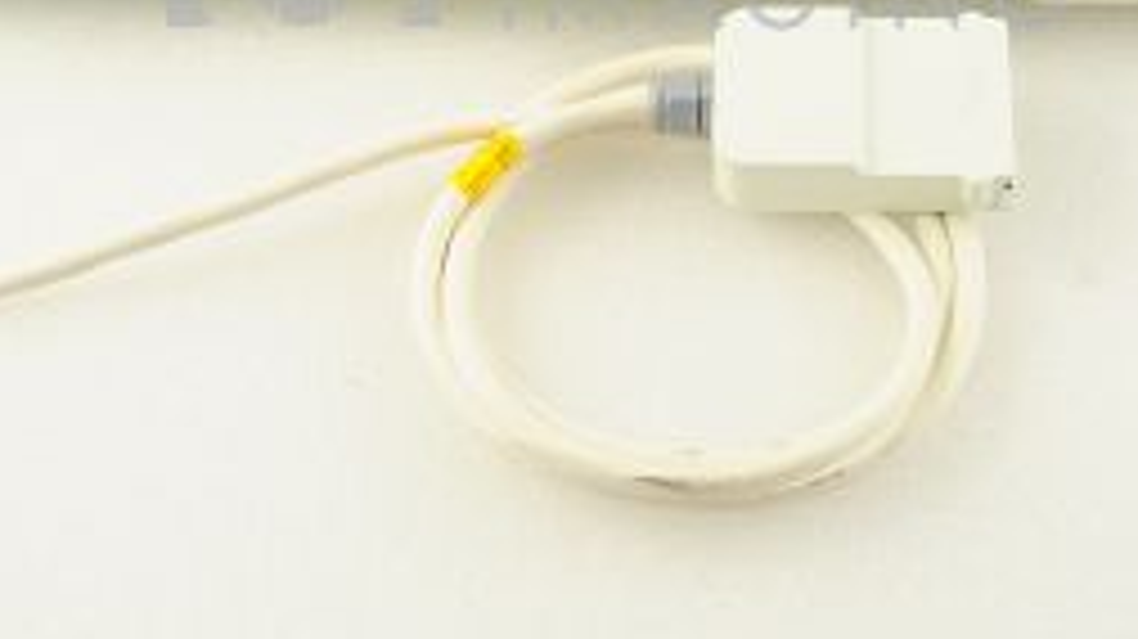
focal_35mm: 87
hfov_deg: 24.5
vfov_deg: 13.6
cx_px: 616
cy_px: -79
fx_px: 2624
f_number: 8
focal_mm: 35
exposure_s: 1/100
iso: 800
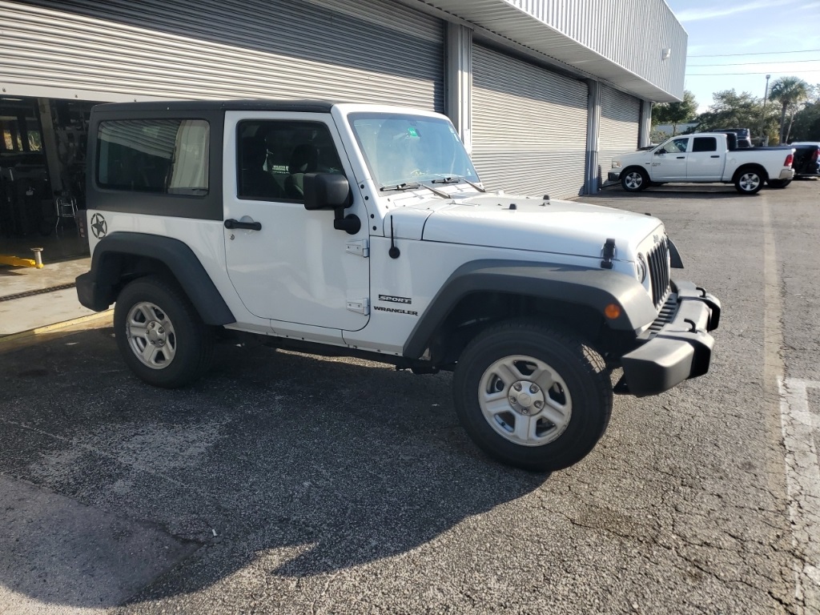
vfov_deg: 53.1
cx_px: 410
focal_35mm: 26
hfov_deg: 67.3
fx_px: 616
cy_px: 308
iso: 50
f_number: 1.5
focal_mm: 4.3
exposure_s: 1/2010
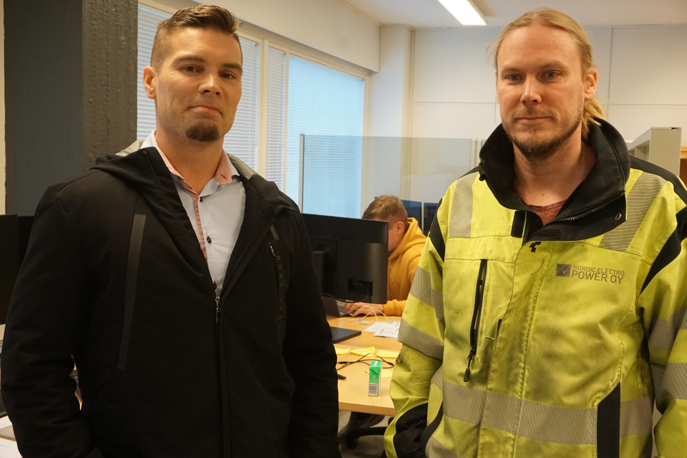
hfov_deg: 46.4
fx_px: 801
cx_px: 344
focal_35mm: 42
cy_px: 229
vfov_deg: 31.9
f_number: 7.1
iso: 1600
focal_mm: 28
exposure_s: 1/60
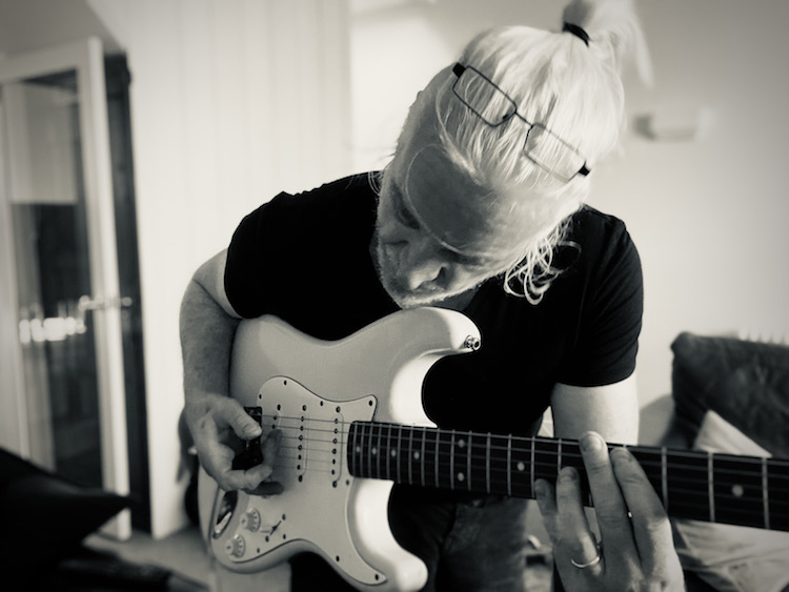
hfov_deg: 59.9
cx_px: 394
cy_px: 296
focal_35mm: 30
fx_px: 684
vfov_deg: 46.8
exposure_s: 1/60
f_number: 2.2
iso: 160
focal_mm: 2.71
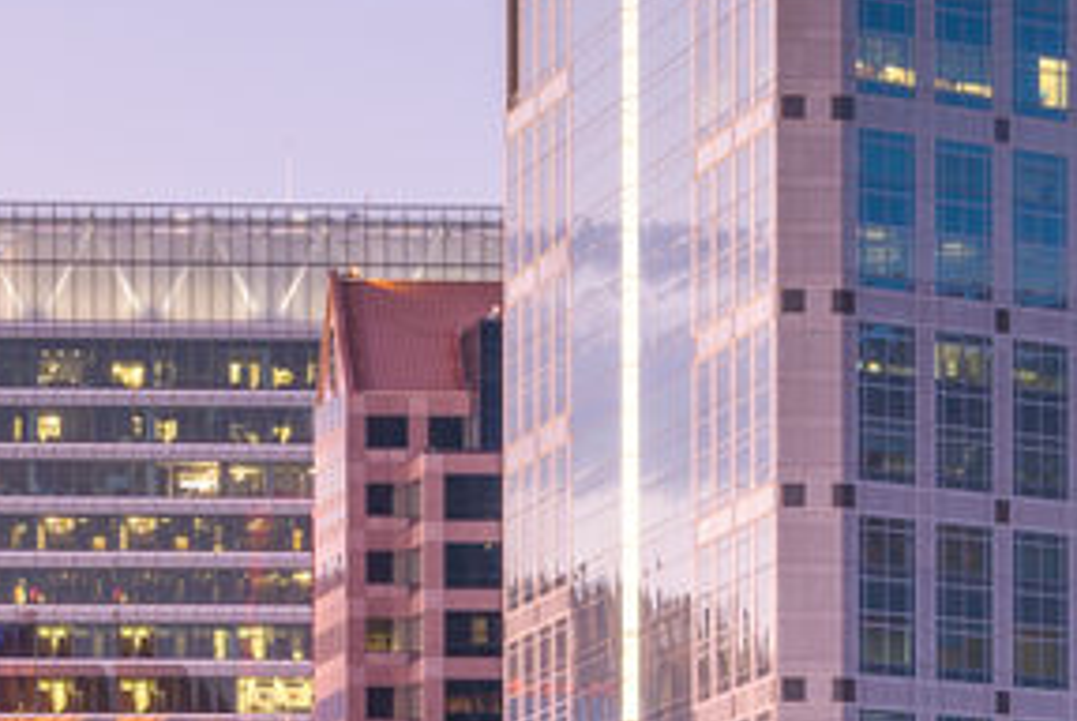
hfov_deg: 5.0
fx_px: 12248
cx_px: -210
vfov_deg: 3.4
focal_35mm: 409
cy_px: 1177
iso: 64
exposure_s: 13
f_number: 11
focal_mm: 70
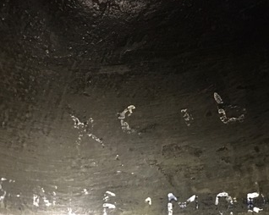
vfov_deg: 26.0
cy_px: 184
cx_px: 162
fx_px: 454
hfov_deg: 32.9
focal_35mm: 57
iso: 640
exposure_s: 1/17
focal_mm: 4.15
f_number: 2.2
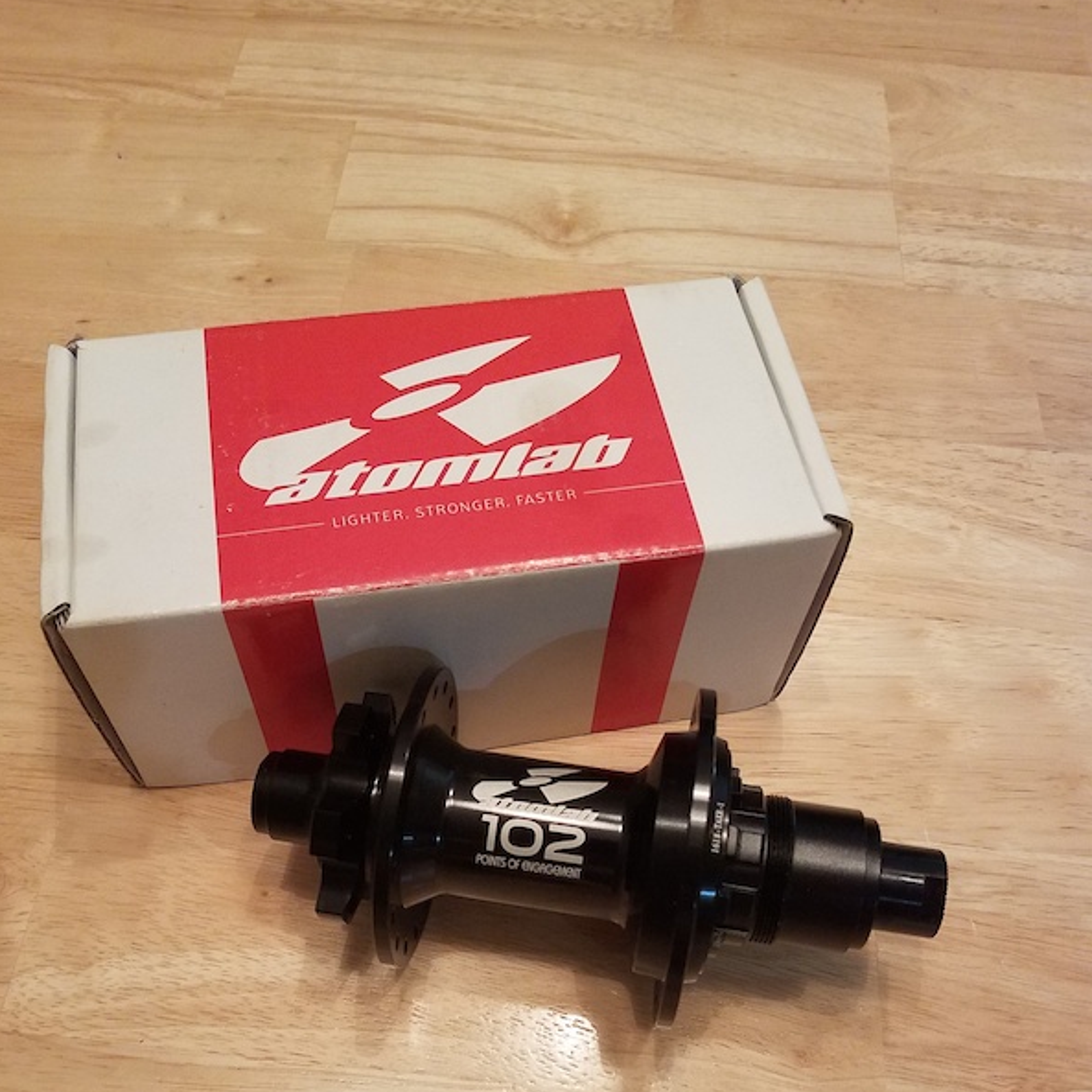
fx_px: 1106
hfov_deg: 52.5
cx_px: 541
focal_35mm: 31
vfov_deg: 51.8
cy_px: 707
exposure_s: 1/30
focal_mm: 4.2
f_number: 1.7
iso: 160
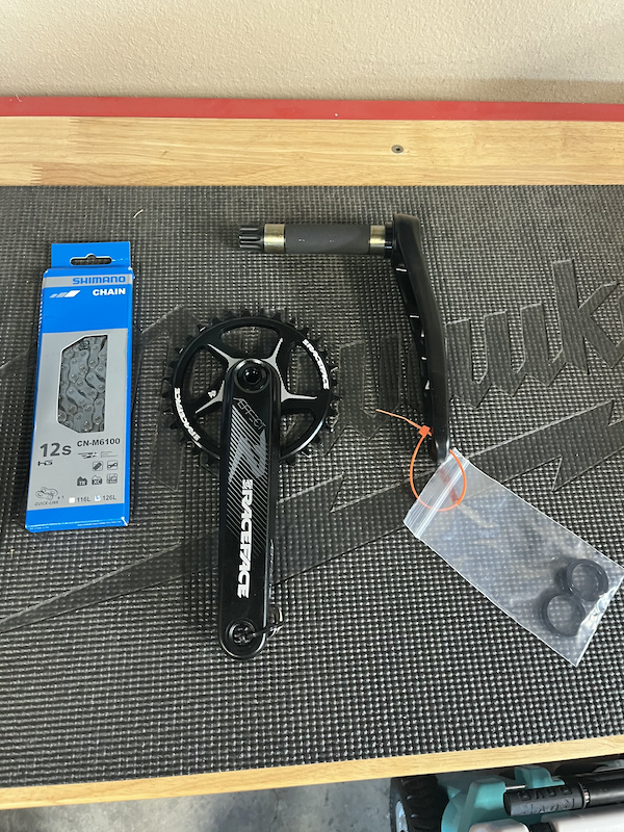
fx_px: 625
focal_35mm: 26
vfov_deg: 67.3
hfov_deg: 53.1
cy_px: 416
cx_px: 312
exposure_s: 1/40
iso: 400
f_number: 1.6
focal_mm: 5.1
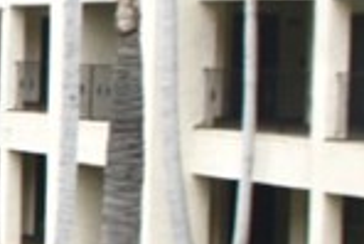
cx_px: -689
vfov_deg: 6.6
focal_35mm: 208
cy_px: 85
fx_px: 2105
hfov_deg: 8.5
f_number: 9
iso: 200
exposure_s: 1/320
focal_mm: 20
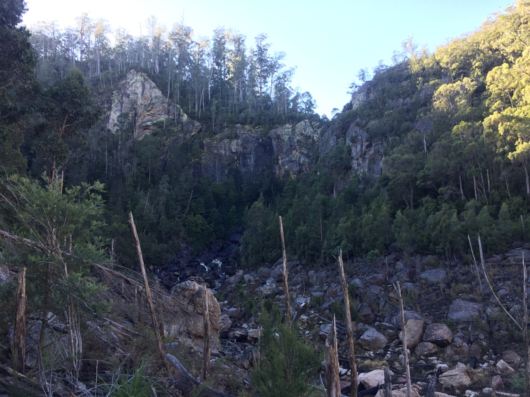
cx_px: 265
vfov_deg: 48.2
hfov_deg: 61.7
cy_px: 198
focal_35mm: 29
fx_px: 444
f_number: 2.2
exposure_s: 1/100
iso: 40
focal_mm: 4.15
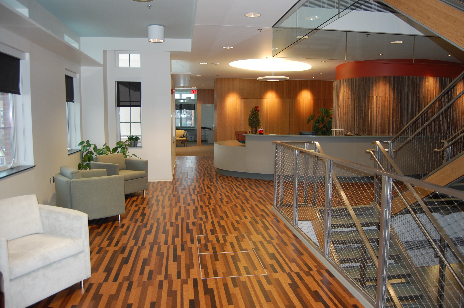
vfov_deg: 47.8
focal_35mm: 27
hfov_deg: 67.4
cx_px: 232
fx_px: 348
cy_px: 154
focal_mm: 18
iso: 400
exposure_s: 1/60
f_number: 3.5
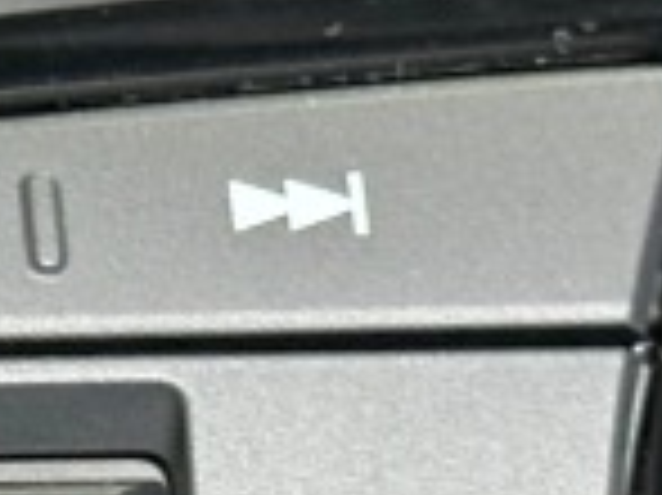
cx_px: 0
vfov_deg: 4.4
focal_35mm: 334
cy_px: 634
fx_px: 6382
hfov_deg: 5.9
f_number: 1.78
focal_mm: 6.86
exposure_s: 1/40
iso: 400
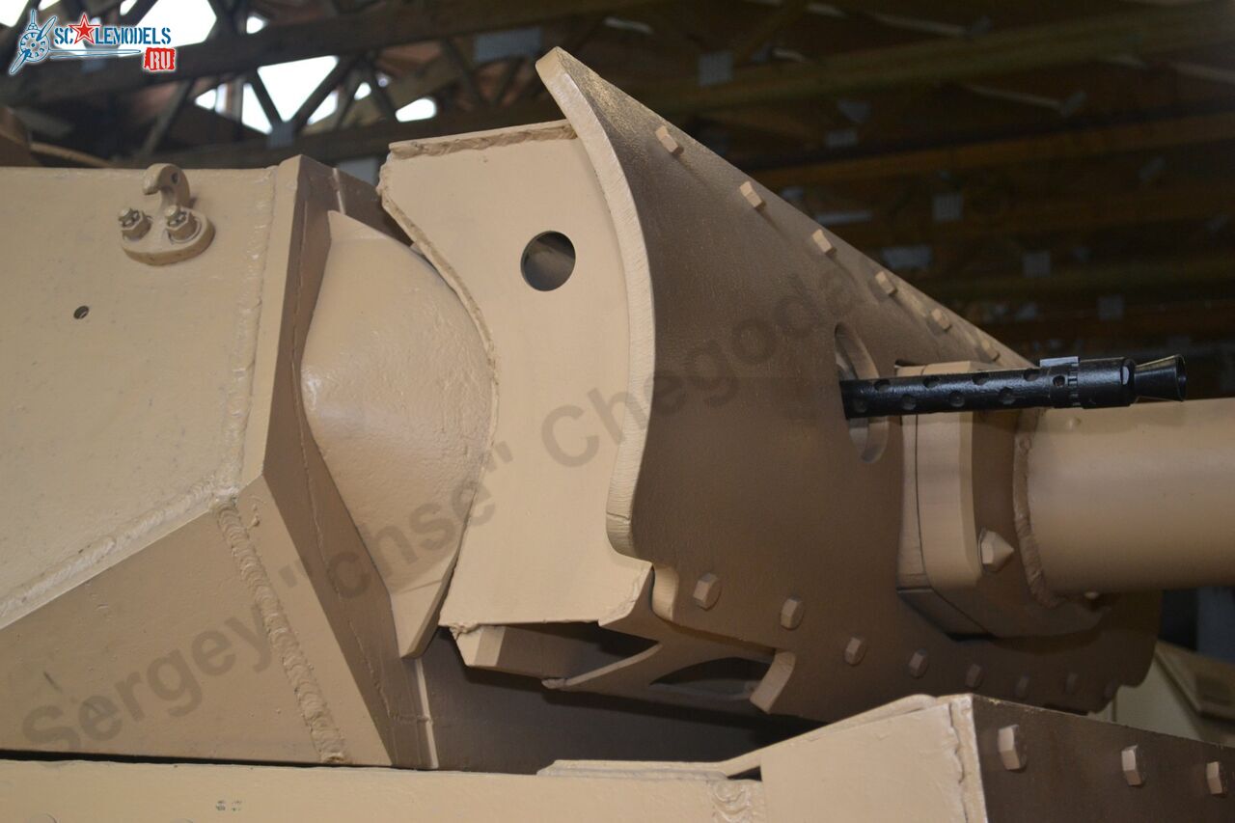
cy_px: 412
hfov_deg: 29.9
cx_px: 618
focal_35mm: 68
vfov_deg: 20.2
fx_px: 2315
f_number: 5.3
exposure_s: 1/60
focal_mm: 45
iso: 720
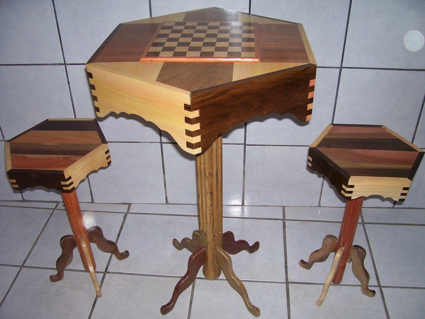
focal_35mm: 34
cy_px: 160
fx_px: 417
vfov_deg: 41.8
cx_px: 212
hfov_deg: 54.0
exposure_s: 1/60
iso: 125
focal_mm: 5.6
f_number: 2.7
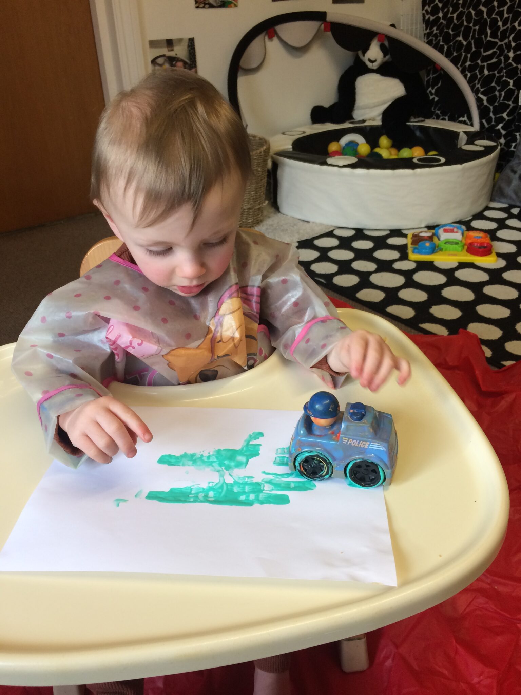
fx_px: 582
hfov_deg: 48.2
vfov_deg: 61.7
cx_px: 260
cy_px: 348
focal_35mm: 29
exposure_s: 1/33
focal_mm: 4.15
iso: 50
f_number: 2.2
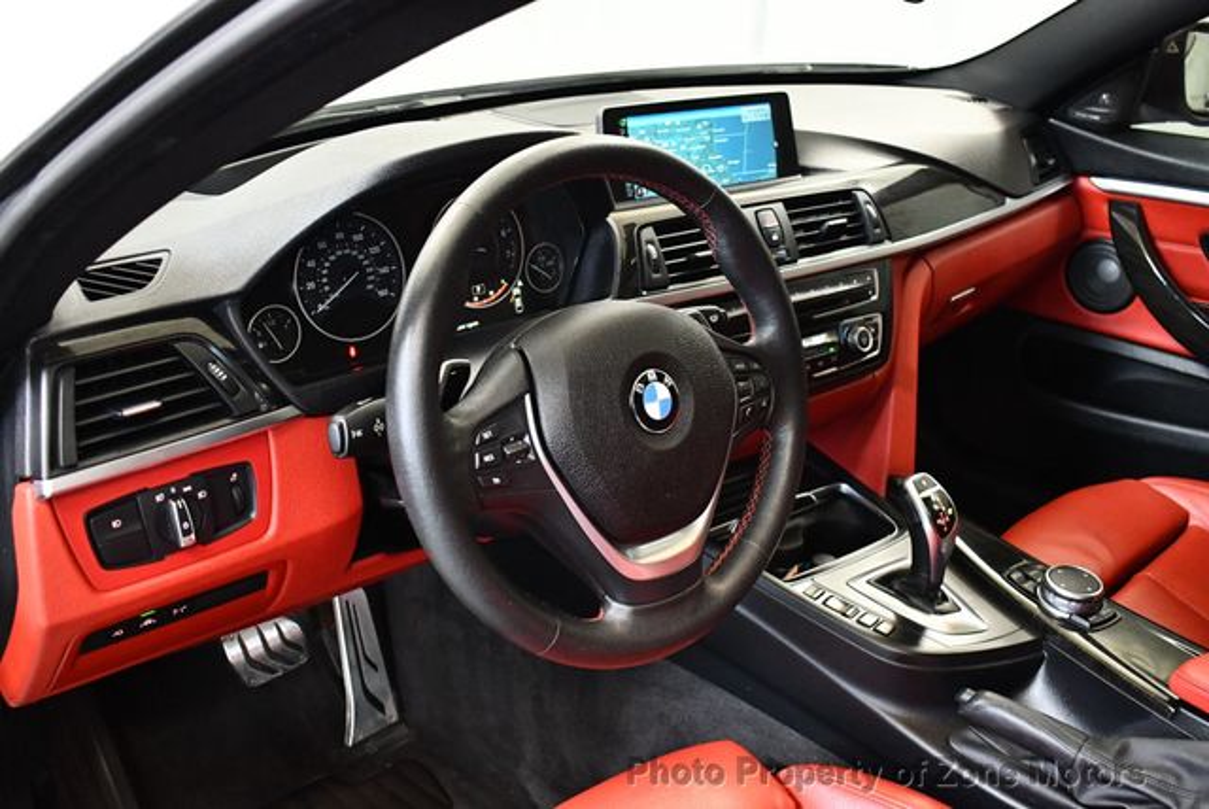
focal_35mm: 36
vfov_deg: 36.9
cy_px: 404
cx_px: 604
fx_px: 1210
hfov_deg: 53.1
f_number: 3.5
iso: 3200
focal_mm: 18
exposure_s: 1/60
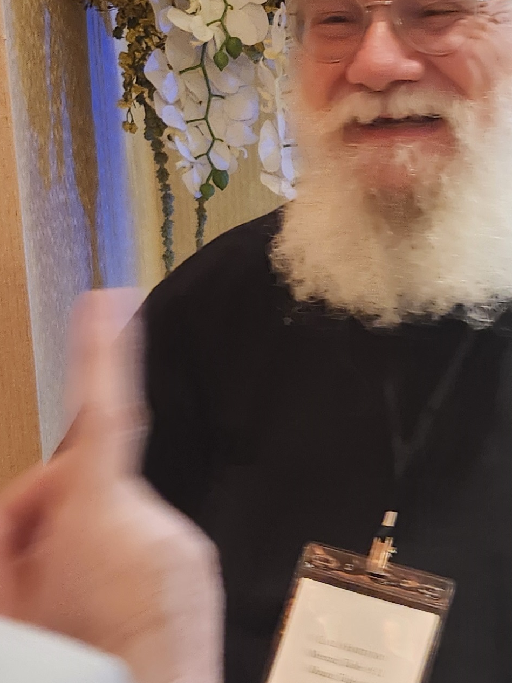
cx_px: 346
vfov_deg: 34.9
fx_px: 1086
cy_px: 374
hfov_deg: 26.4
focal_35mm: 55
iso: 640
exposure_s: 1/24
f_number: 1.8
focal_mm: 5.54
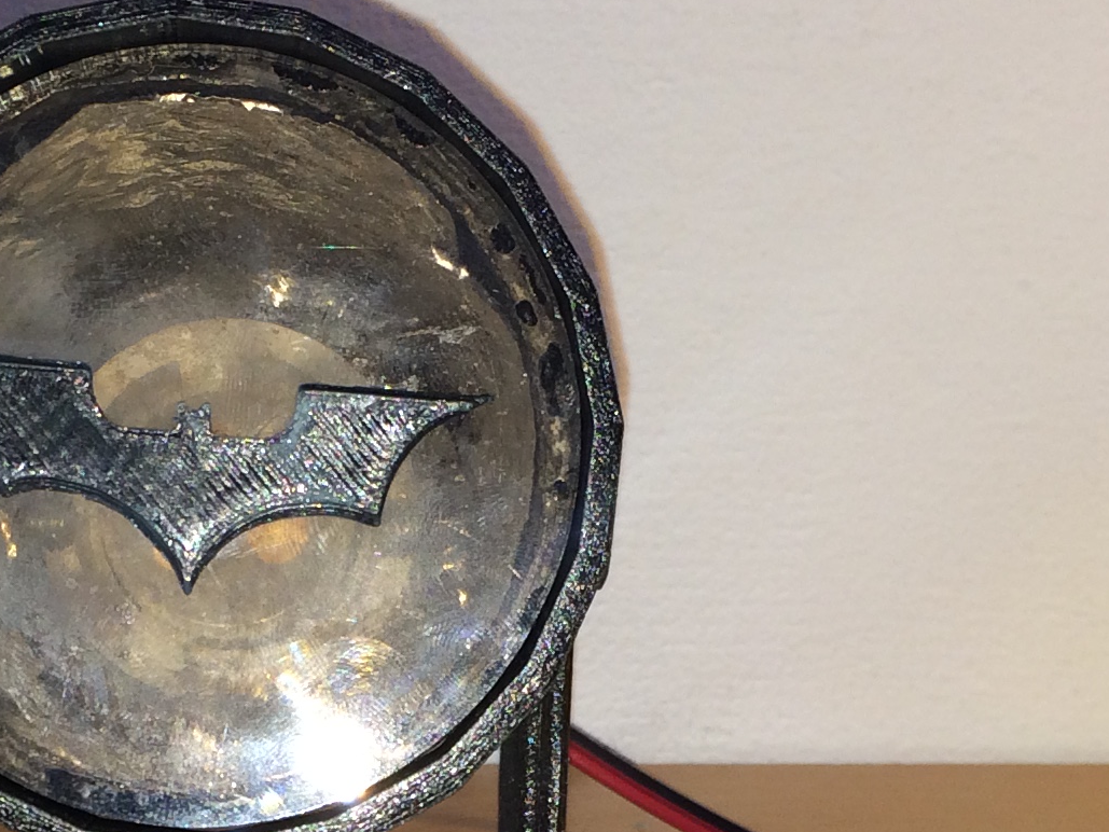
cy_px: 977
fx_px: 2948
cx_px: 330
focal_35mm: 92
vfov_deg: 15.5
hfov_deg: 21.2
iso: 32
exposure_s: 1/61
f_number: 2.2
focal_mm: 4.15
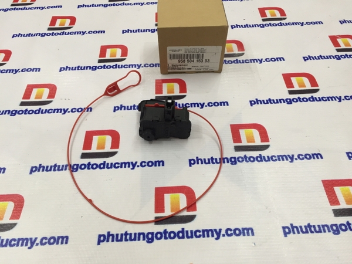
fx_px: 295
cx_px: 176
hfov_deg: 61.7
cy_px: 132
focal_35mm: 29
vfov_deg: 48.2
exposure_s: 1/33
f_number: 2.2
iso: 80
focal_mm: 4.15
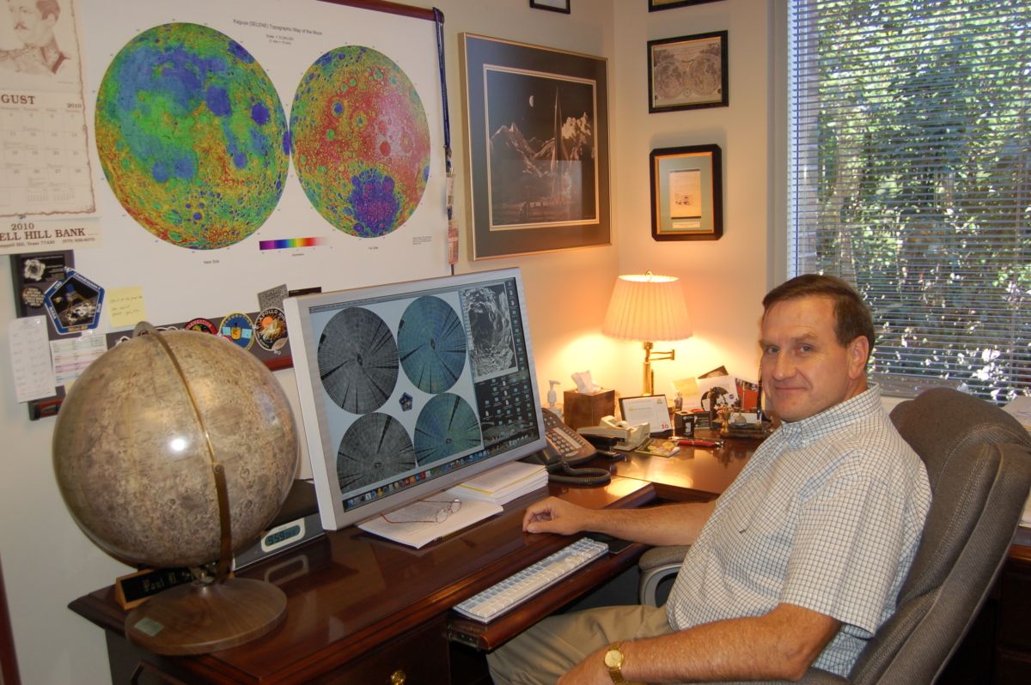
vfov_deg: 39.9
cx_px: 516
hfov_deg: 57.3
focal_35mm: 33
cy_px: 342
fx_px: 944
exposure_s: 1/60
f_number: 3.8
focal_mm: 22
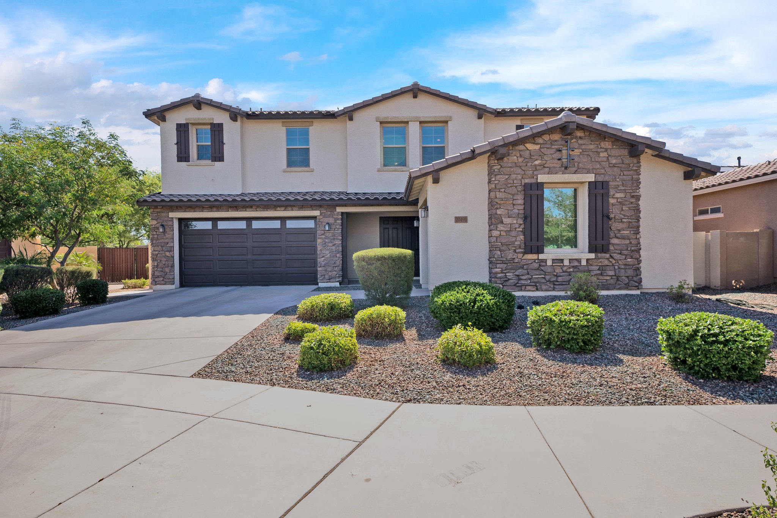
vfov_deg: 62.0
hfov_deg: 84.0
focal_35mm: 20
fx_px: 432
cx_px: 388
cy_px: 259
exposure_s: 1/80
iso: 80
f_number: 8
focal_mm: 20
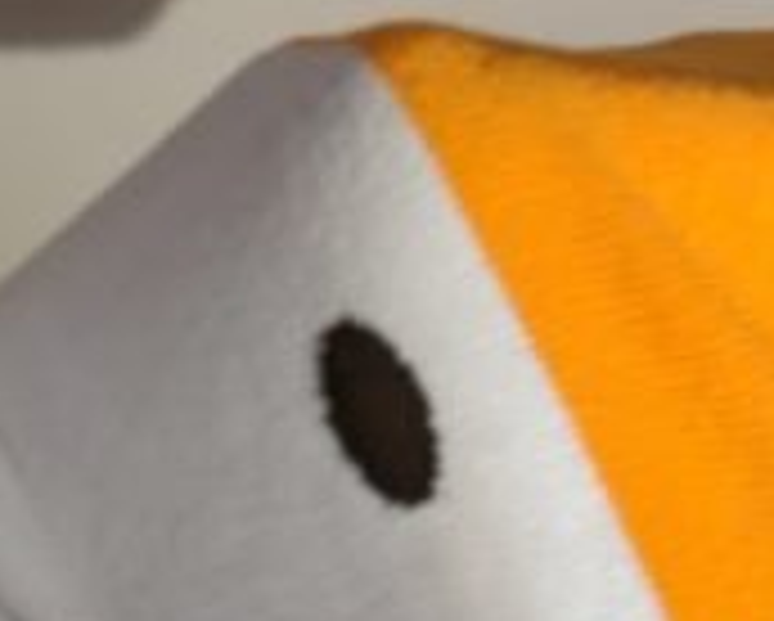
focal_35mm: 118
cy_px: -400
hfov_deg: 16.2
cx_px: 158
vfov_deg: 12.3
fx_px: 2706
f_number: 2
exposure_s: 1/120
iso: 92
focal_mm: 4.67
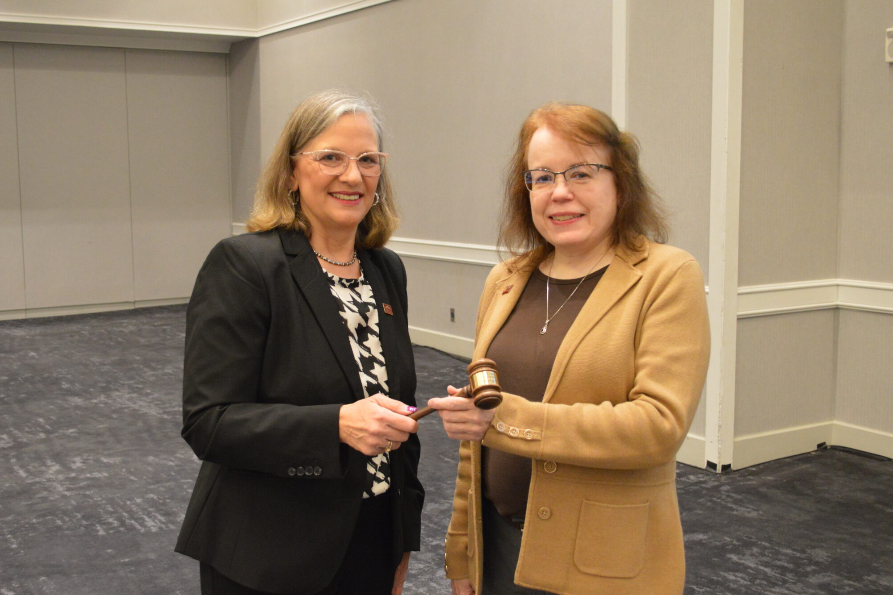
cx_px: 446
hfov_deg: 45.4
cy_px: 294
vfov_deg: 31.2
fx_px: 1067
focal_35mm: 43
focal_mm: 28
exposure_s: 1/50
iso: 3200
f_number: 4.5
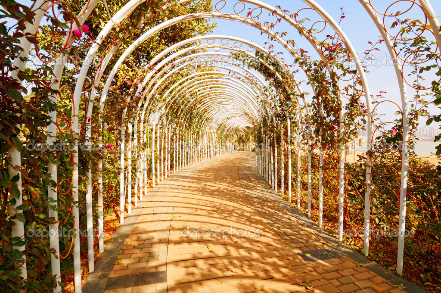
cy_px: 146
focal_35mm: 18
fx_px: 220
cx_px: 220
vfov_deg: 67.2
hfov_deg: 90.1
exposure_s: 1/250
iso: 200
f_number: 8
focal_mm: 12
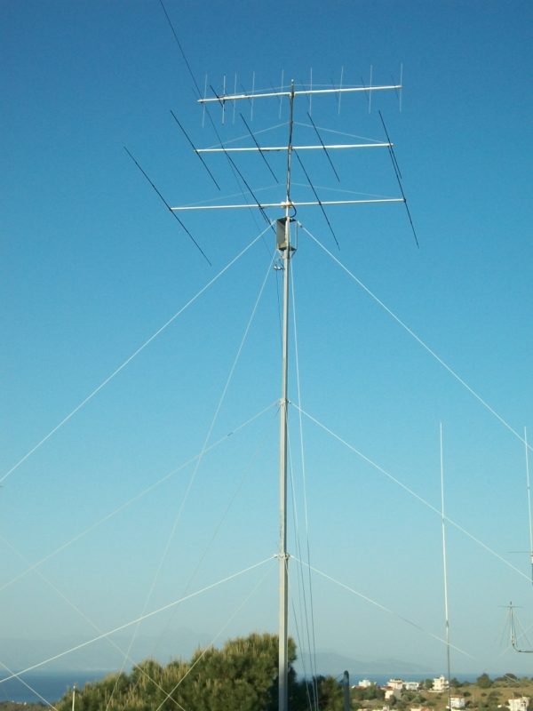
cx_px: 266
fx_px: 1355
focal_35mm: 66
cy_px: 356
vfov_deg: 29.4
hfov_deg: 22.3
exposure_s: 1/640
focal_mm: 11
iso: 80
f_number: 4.1
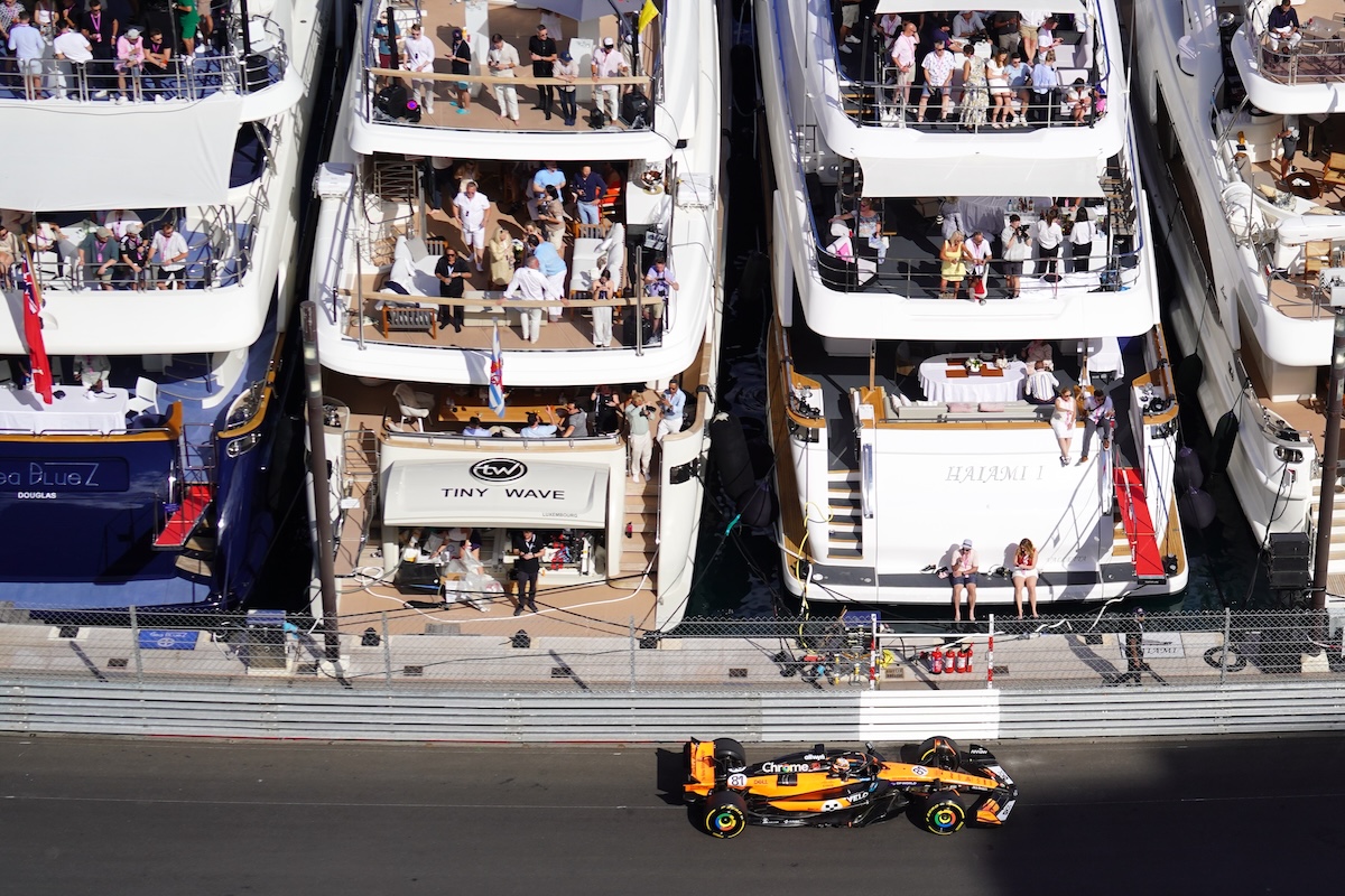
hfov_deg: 28.8
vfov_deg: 19.5
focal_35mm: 70
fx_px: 2615
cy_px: 448
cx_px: 672
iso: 100
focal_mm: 70
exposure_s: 1/1250
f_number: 5
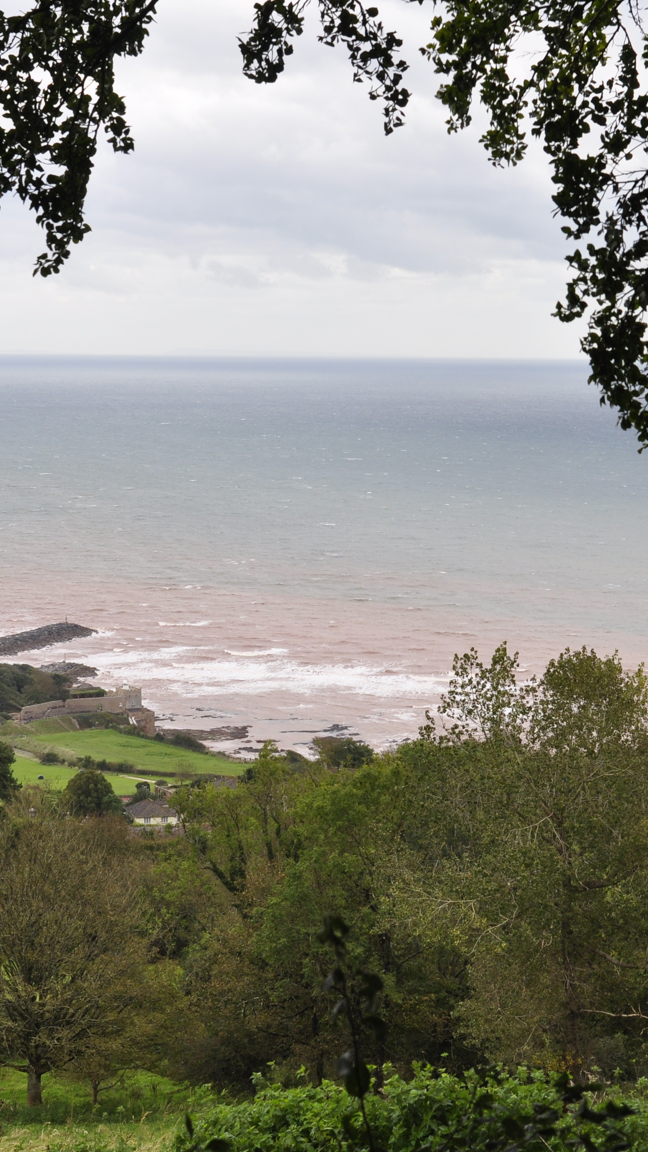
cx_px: 408
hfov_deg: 14.6
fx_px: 2529
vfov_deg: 25.7
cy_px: 576
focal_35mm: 83
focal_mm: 35
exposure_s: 1/250
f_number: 10
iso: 360
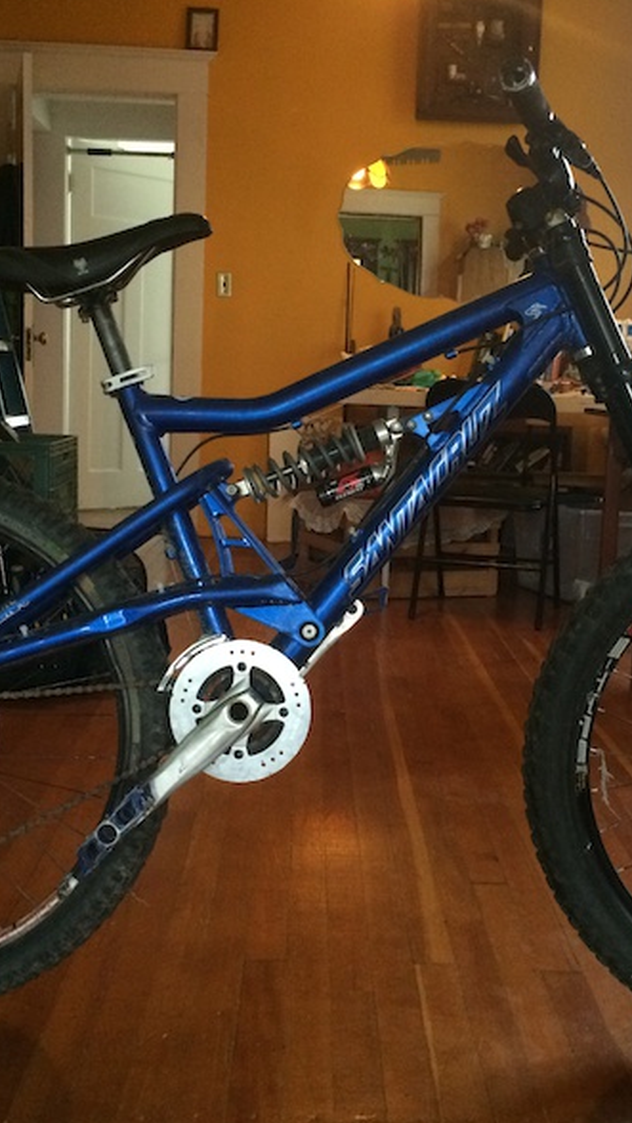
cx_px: 346
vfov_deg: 47.3
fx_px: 1280
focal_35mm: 43
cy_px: 560
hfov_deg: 27.7
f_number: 2.2
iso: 320
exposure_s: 1/30
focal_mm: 4.15
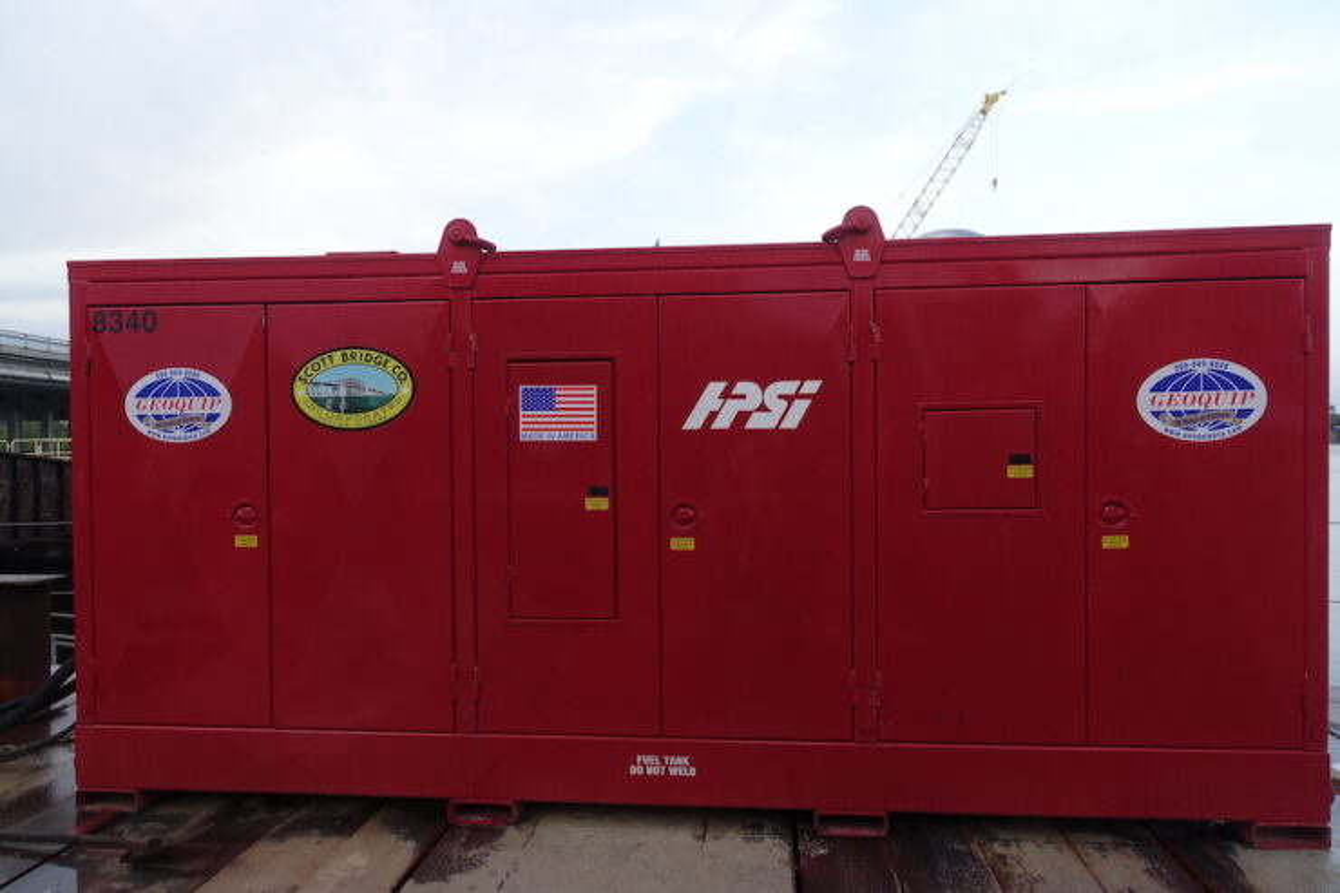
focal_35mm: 24
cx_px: 670
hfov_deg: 73.8
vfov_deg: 53.1
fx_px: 893
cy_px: 446
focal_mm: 8.82
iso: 125
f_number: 3.2
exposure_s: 1/80
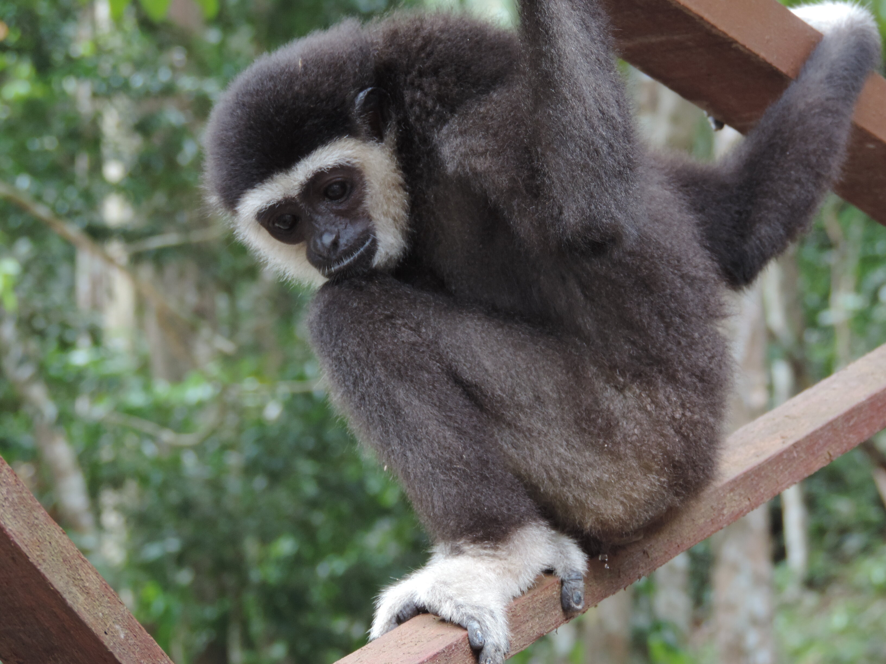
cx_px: 443
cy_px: 332
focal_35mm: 200
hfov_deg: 9.9
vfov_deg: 7.4
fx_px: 5119
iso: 180
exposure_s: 1/30
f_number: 4.6
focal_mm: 35.6
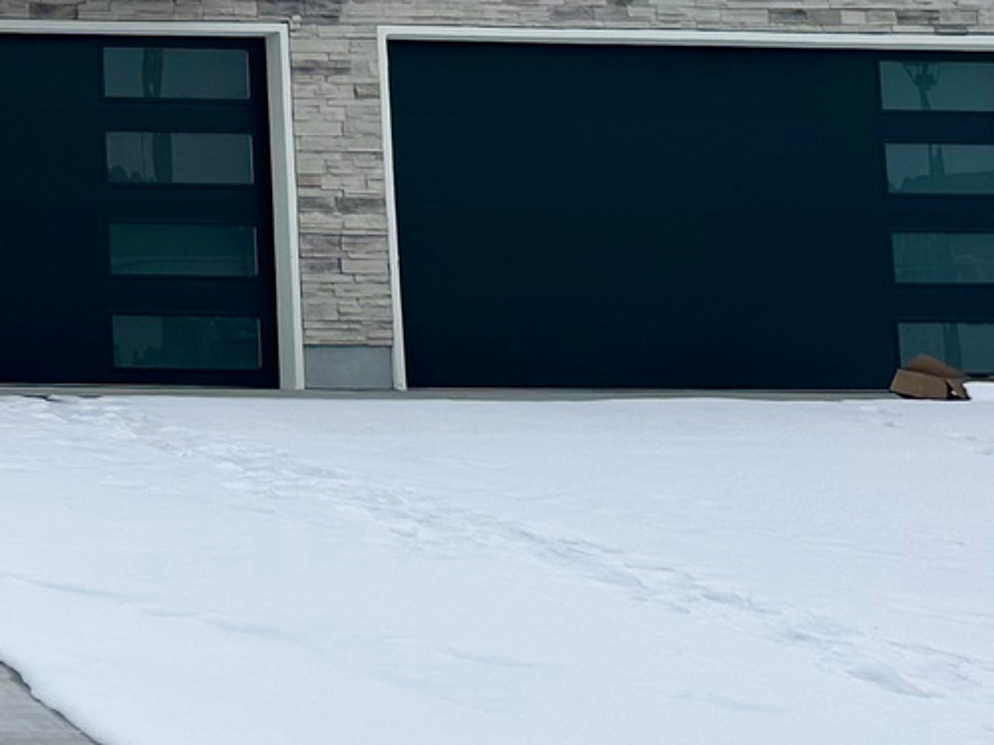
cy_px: -8
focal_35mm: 86
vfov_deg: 16.8
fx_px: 2469
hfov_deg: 19.8
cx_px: -483
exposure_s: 1/3247
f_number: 1.78
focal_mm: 6.86
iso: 80
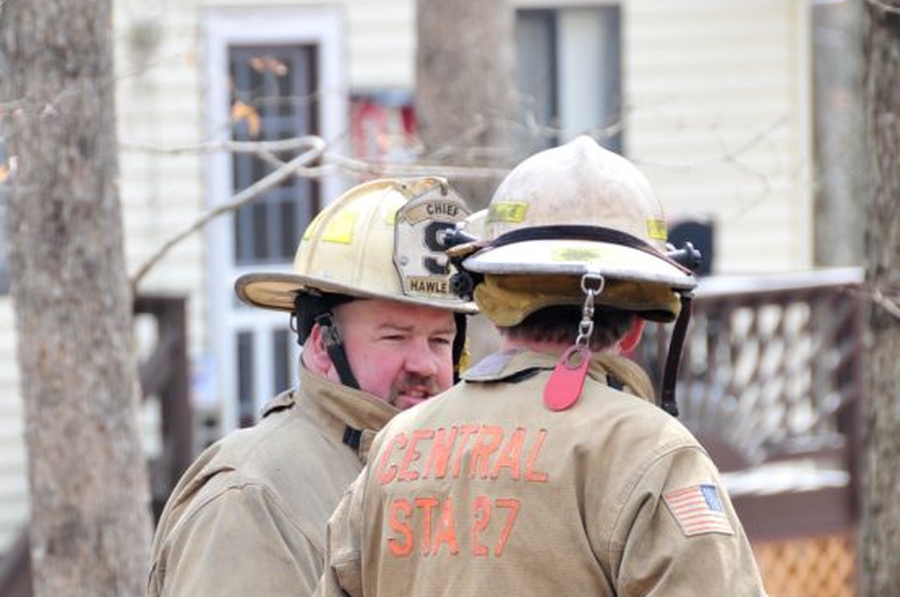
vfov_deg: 4.0
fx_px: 8635
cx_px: 369
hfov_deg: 6.0
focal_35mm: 346
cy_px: 355
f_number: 5.6
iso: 200
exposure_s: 1/160
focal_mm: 170
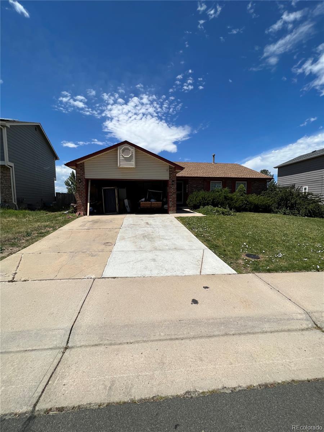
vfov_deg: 106.2
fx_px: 162
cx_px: 162
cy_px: 216
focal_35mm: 13
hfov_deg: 89.9
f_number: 1.8
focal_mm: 1.57
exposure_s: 1/3040
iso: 32
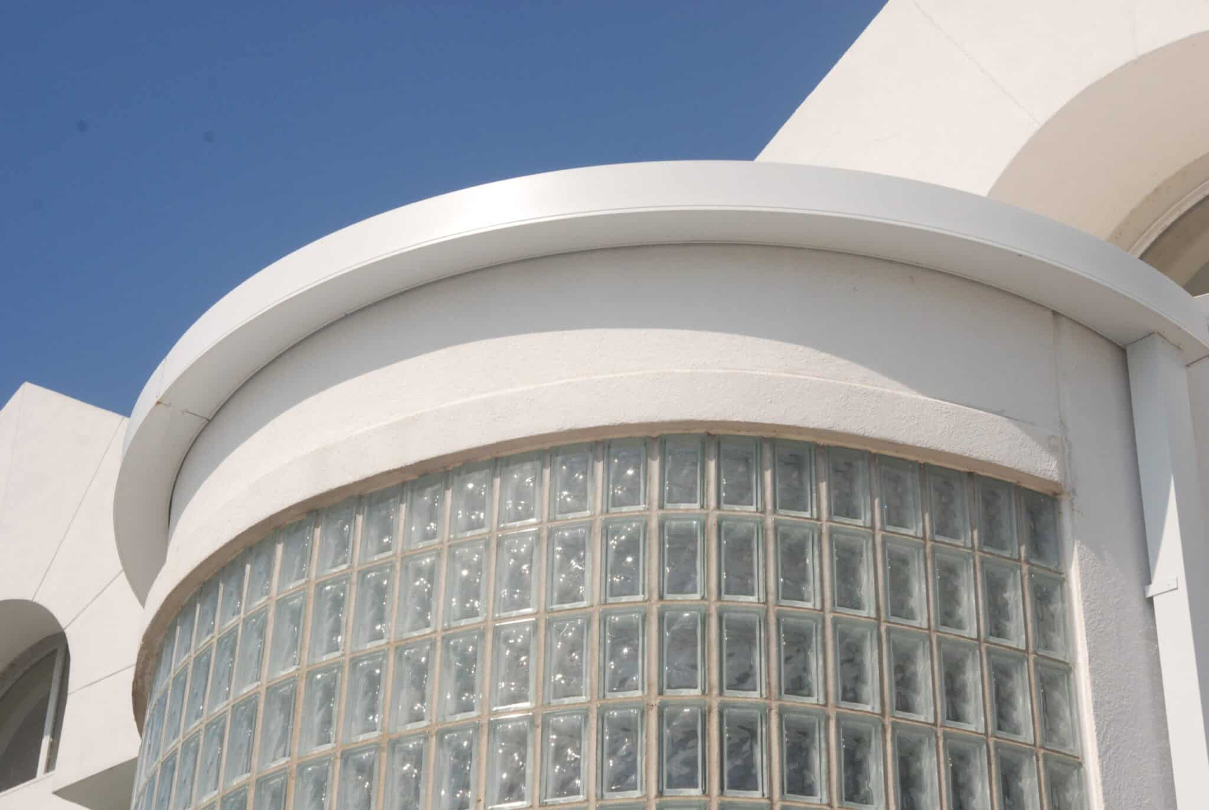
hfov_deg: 26.0
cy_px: 405
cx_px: 604
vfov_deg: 17.5
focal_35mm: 78
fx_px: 2623
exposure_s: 1/500
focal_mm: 52
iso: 400
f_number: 11
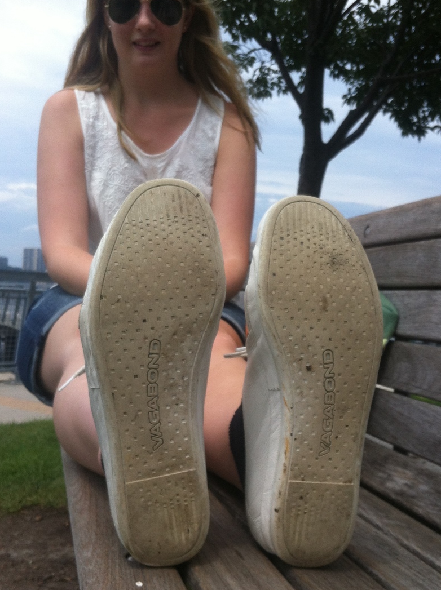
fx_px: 766
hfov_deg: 32.1
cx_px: 245
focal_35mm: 45
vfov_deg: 42.1
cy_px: 305
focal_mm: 3.85
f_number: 2.8
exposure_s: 1/1436
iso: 80
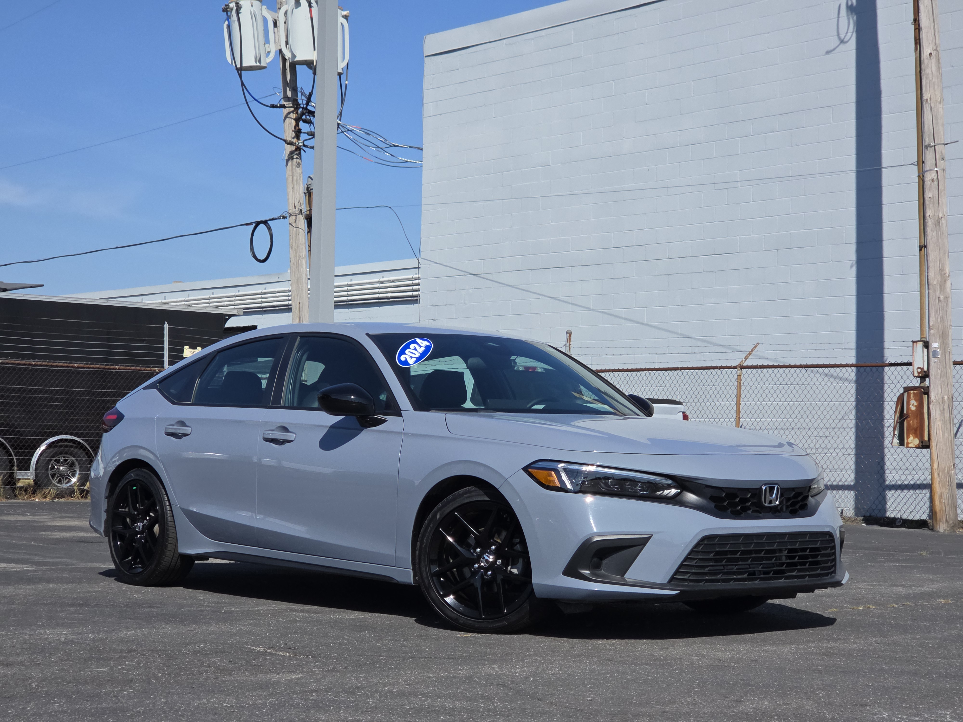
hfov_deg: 28.2
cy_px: 361
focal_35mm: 69
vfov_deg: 21.3
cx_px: 482
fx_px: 1920
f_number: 2.4
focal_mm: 7
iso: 25
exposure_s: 1/1668
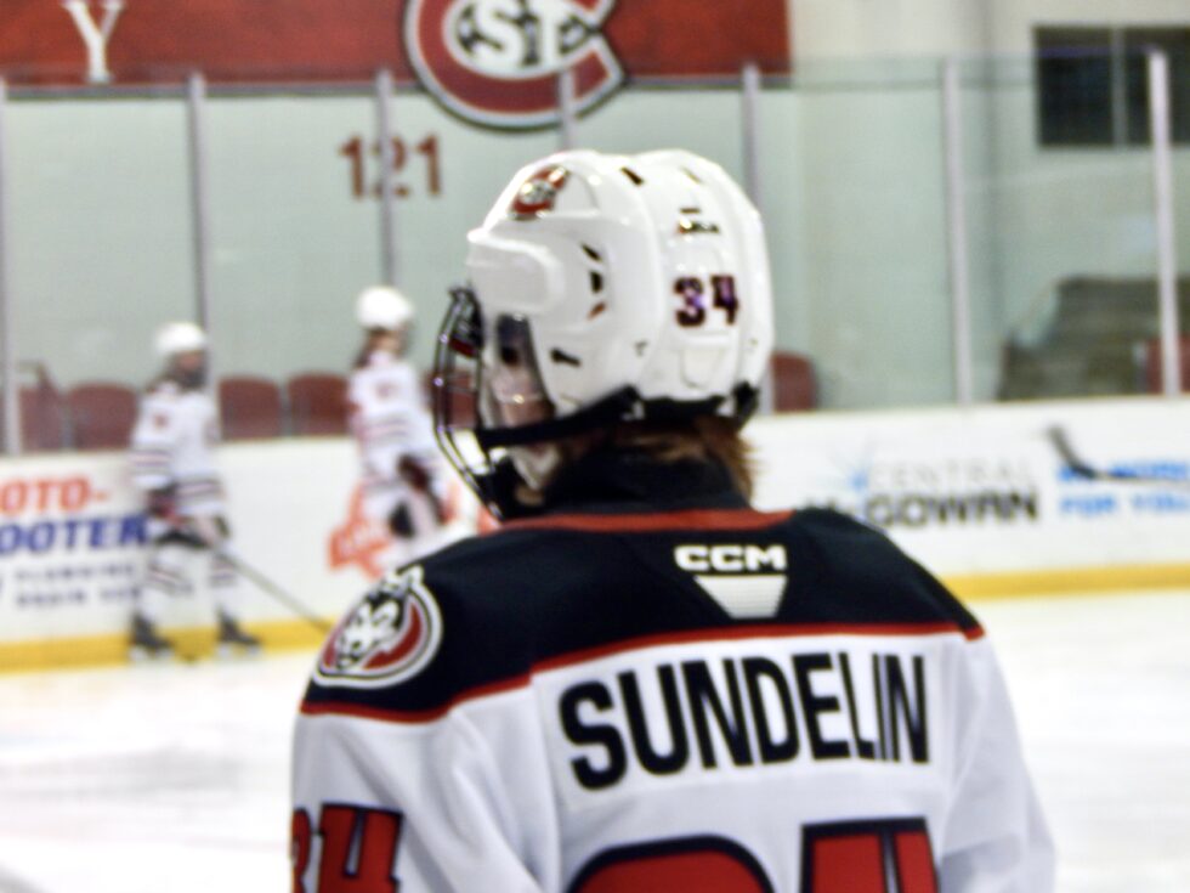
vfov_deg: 7.2
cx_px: 595
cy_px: 446
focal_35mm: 207
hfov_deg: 9.6
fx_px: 7116
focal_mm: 37.1
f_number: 5.4
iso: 220
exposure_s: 1/30
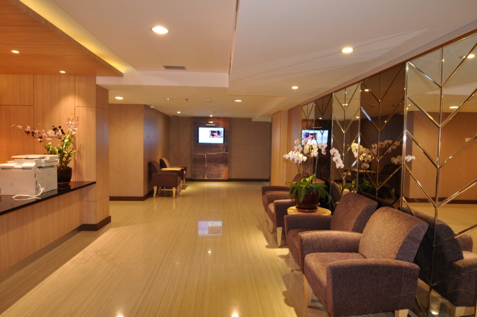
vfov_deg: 59.4
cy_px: 158
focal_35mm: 21
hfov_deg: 81.3
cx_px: 238
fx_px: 278
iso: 320
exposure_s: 1/1.3
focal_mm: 14
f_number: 16
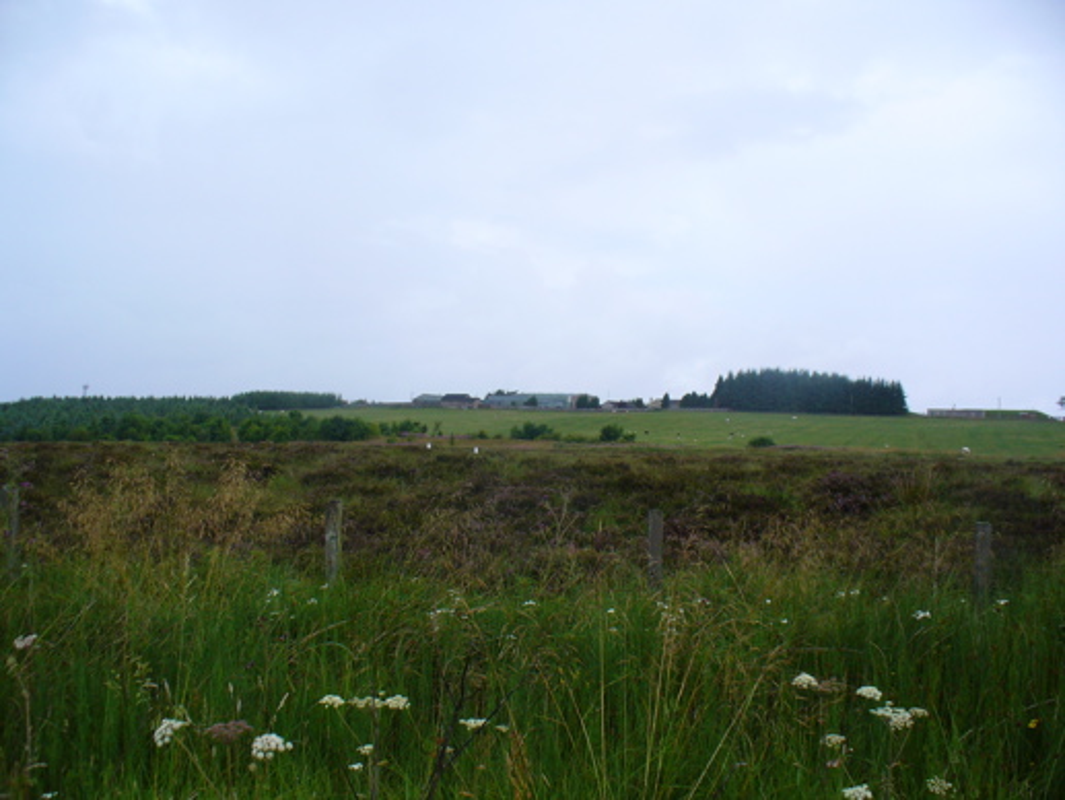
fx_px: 1139
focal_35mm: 37
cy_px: 400
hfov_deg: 50.1
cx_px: 532
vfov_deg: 38.7
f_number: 5.6
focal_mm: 6.1
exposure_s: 1/160
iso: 80
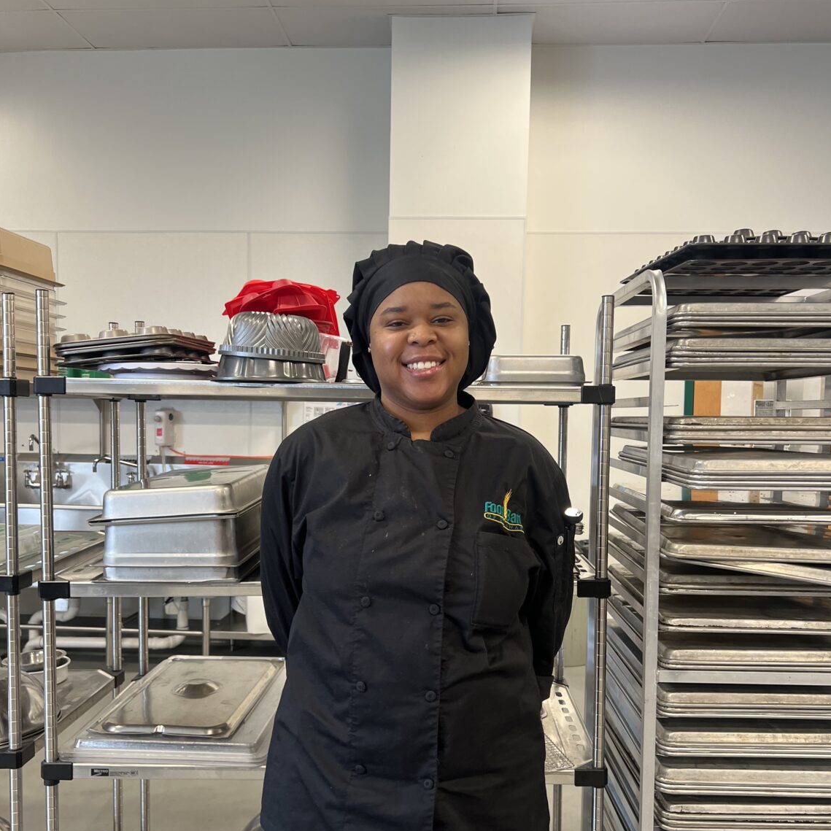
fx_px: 842
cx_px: 418
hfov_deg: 52.5
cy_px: 465
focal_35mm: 31
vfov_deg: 52.4
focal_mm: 5.7
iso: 125
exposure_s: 1/121
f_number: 1.5
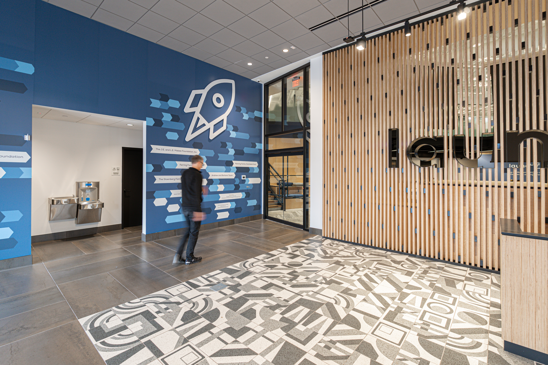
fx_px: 251
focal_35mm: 16
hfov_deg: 95.0
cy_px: 182
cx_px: 274
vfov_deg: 72.1
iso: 100
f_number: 3.2
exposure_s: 1/10
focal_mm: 11
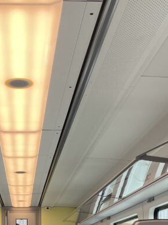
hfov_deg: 20.8
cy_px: 275
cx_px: 35
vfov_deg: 24.9
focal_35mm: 70
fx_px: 453
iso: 80
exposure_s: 1/121
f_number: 1.6
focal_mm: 4.2
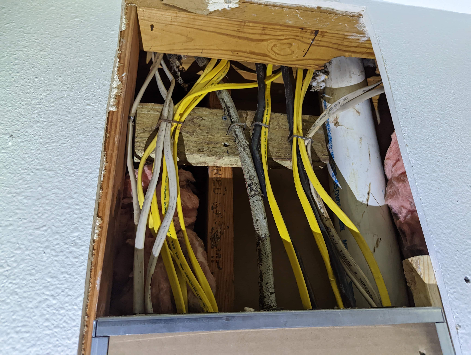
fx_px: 327
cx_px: 236
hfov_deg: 71.5
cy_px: 178
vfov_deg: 56.9
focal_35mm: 24
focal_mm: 6.81
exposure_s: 1/501
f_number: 1.85
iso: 1809
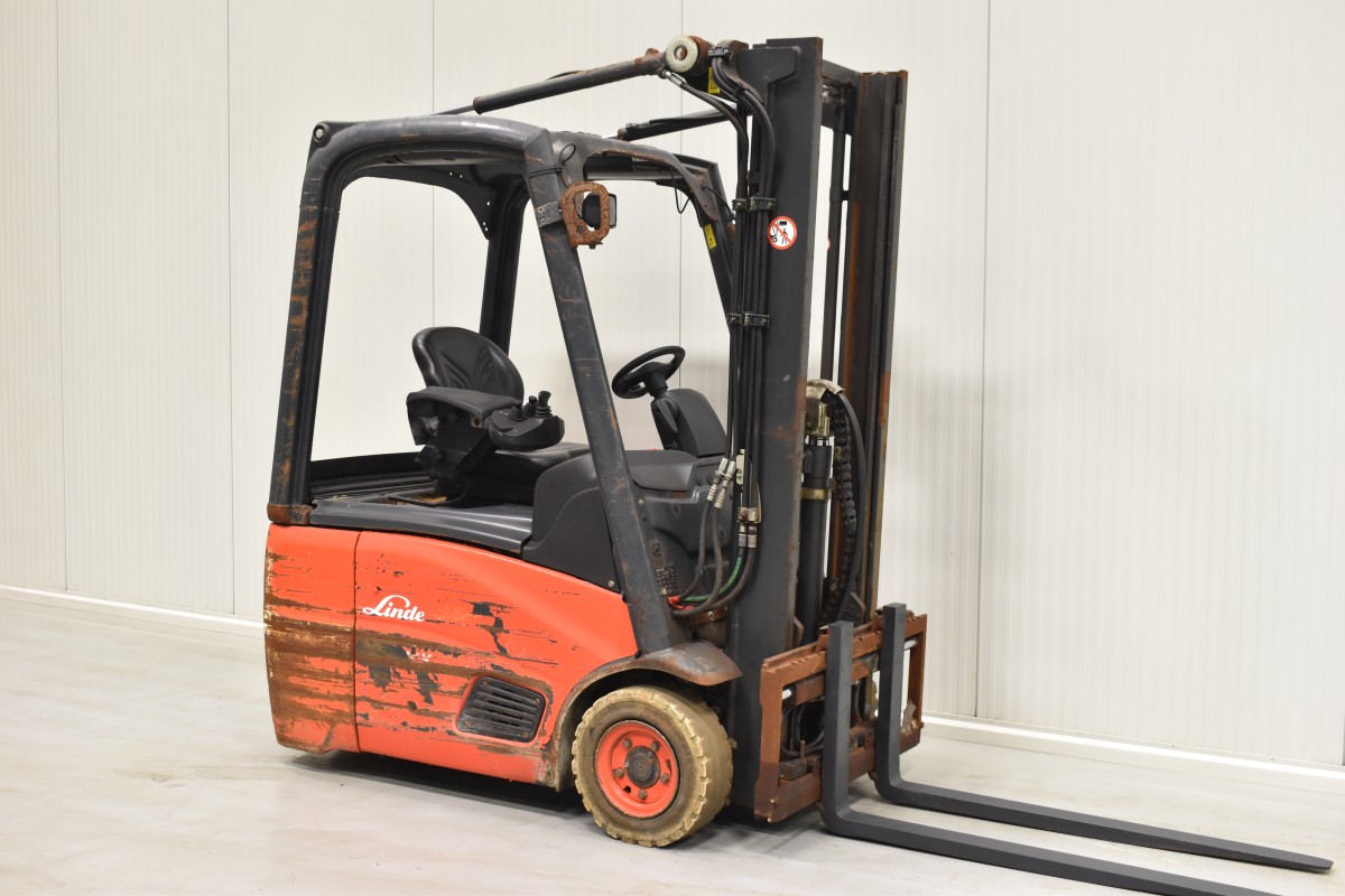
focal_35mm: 42
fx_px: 1569
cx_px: 672
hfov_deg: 46.4
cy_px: 448
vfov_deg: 31.9
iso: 1000
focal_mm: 28
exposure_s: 1/15
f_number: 6.3
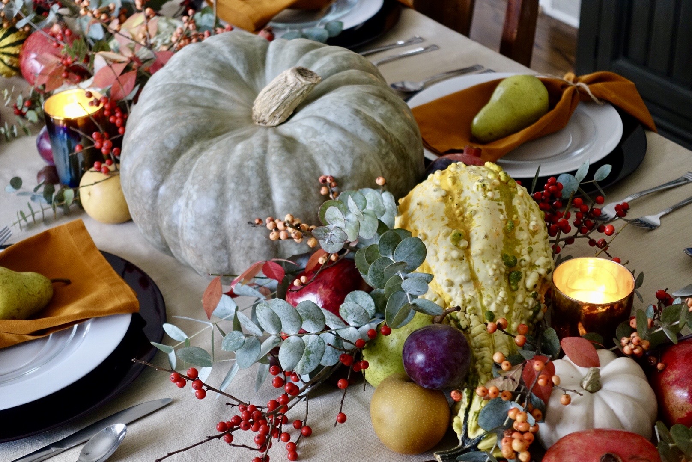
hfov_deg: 28.8
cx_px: 346
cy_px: 231
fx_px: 1346
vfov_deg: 19.5
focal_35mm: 70
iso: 800
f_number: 2.8
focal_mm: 25.7
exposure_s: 1/40
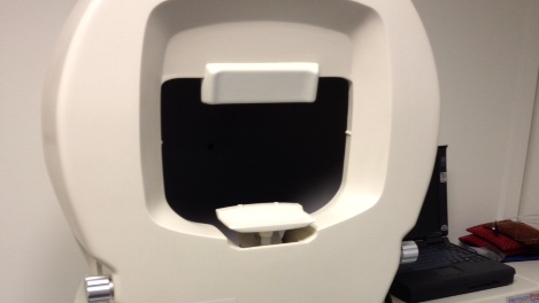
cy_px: 297
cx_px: 275
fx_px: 743
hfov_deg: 39.9
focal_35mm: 52
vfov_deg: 22.3
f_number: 2.4
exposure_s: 1/20
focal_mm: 4.28
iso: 100
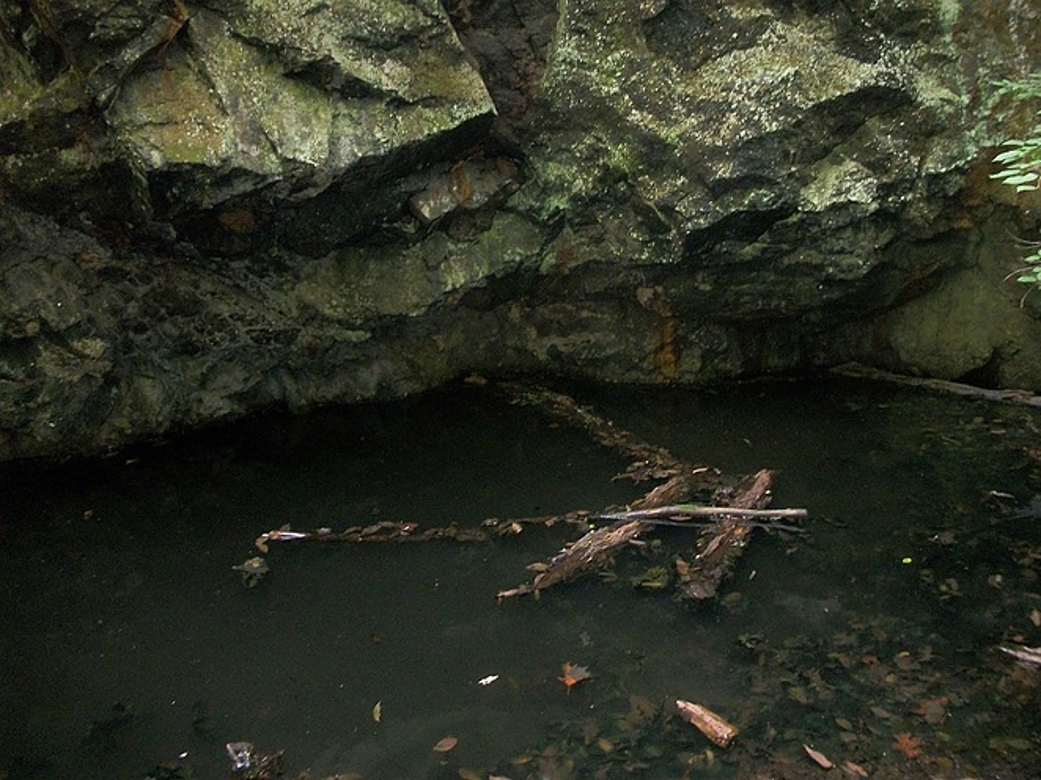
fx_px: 962
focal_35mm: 32
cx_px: 520
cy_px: 390
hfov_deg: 56.8
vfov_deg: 44.1
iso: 250
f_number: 2.9
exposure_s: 1/30
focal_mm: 5.7
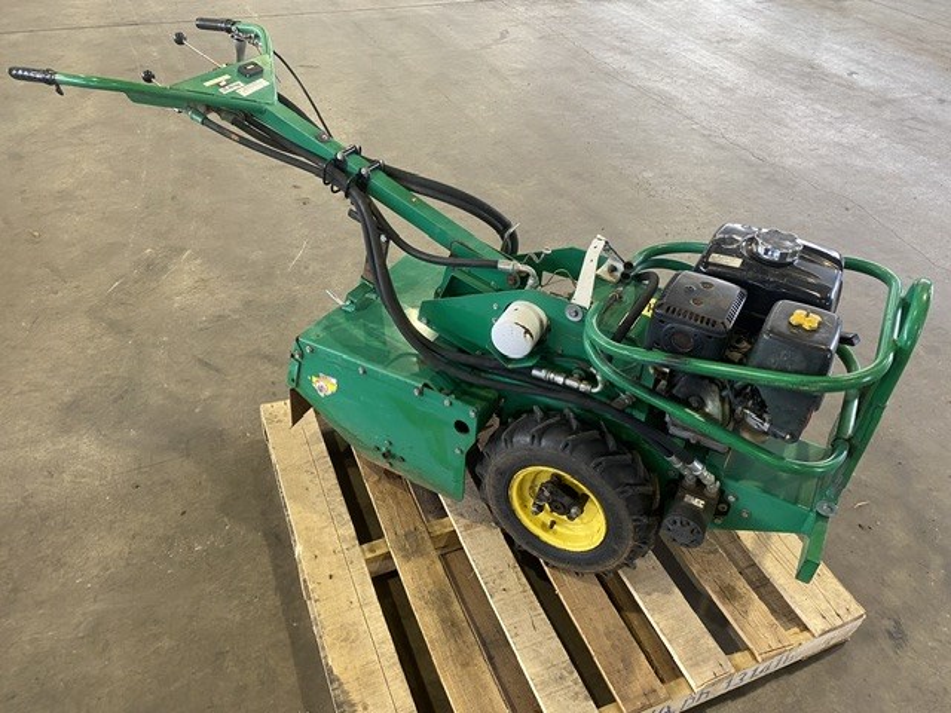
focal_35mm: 26
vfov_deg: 53.1
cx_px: 476
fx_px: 714
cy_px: 356
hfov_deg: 67.3
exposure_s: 1/60
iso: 200
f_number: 1.8
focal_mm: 4.25
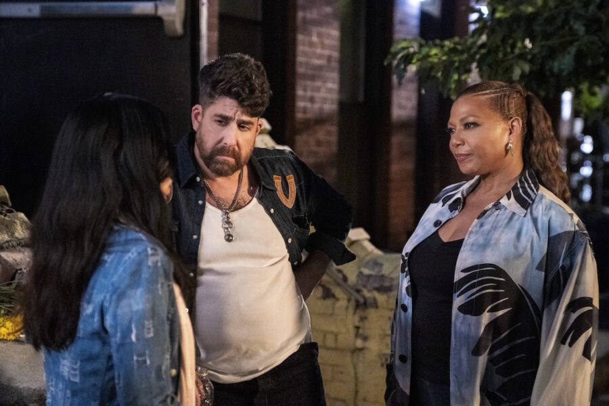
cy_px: 203
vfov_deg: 20.3
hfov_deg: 30.1
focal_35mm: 67
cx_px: 304
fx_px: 1133
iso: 10000
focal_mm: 67
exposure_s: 1/160
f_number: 2.8
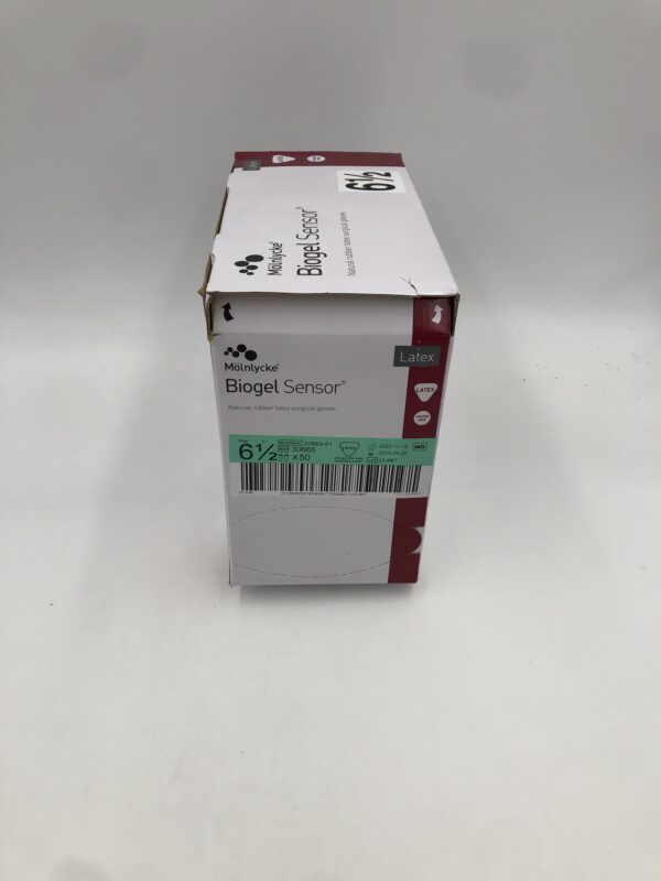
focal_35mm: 28
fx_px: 713
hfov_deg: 49.7
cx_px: 330
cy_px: 440
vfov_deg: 63.4
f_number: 1.8
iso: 20
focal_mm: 3.99
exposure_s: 1/186
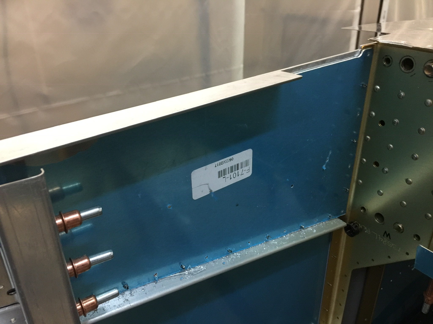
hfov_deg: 61.7
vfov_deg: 48.2
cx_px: 216
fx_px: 363
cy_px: 162
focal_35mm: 29
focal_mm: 4.15
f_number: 2.2
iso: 160
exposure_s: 1/15
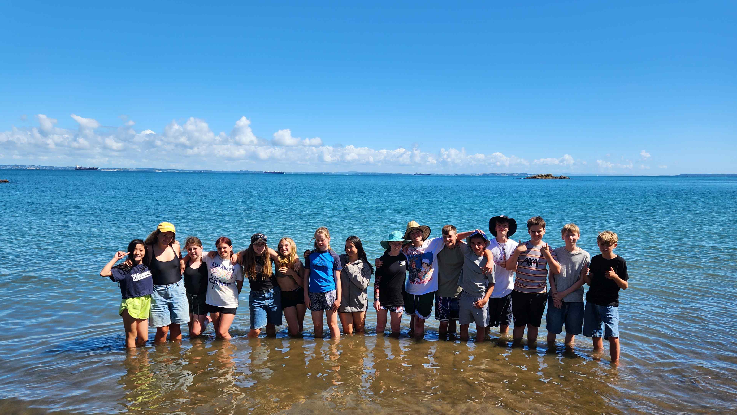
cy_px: 250
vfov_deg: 44.1
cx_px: 357
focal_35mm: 26
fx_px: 508
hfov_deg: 71.9
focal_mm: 5.4
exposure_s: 1/1457
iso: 20
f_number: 1.8
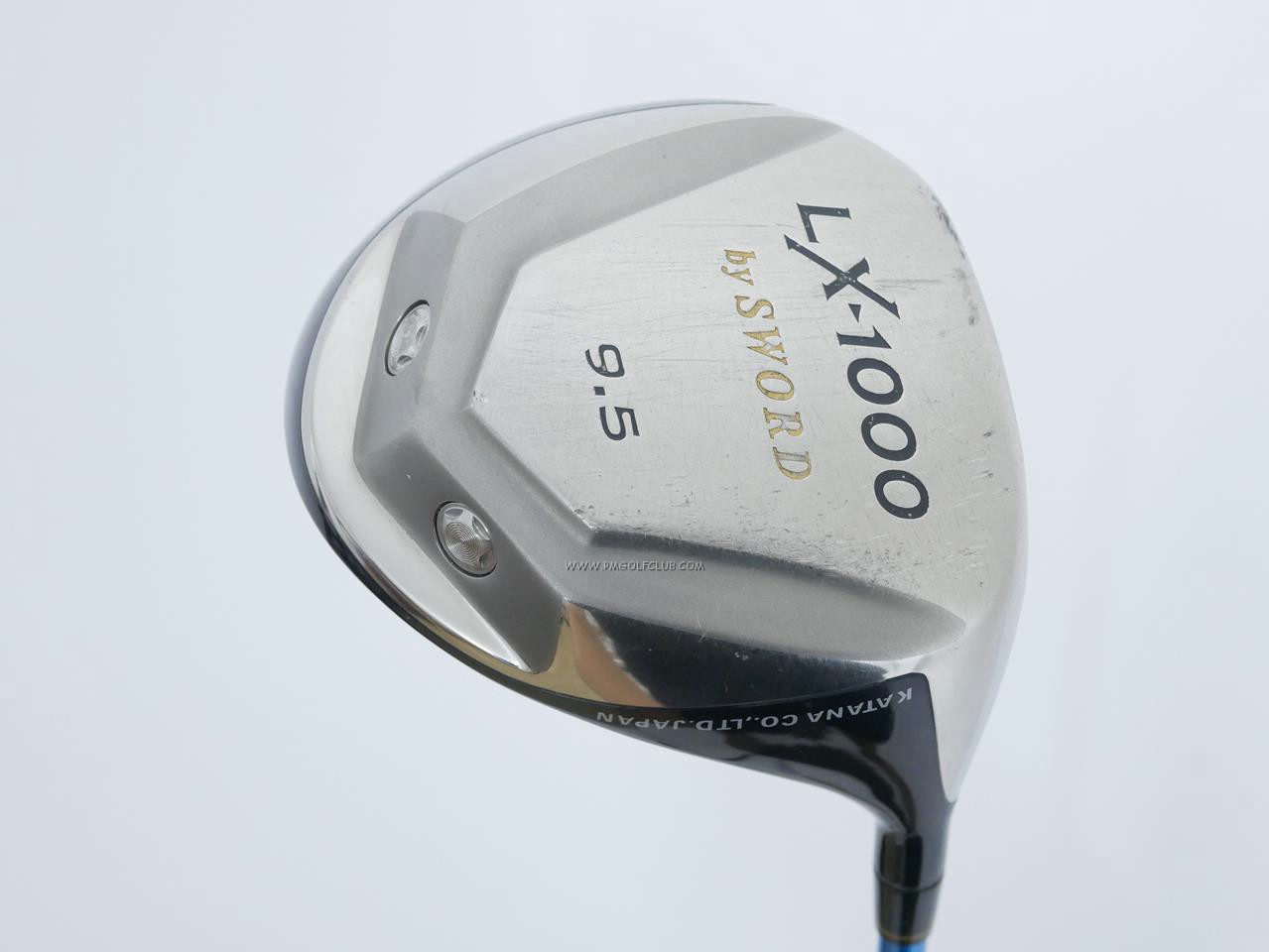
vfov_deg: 29.1
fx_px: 1833
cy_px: 476
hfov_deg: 38.2
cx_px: 634
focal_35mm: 50
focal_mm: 25
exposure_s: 1/60
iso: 1600
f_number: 4.5
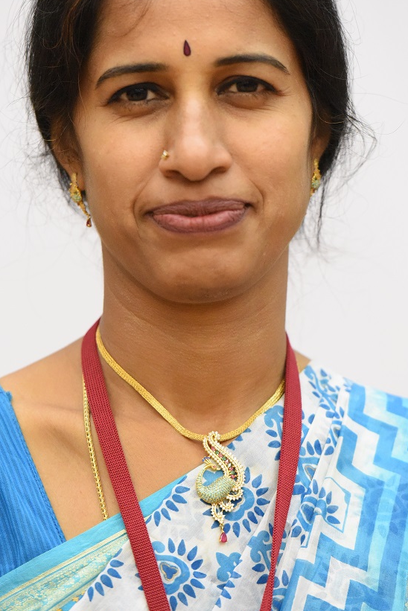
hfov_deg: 5.7
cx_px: 189
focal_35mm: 242
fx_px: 4110
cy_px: 269
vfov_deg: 8.5
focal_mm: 180
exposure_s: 1/125
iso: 6400
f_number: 3.2
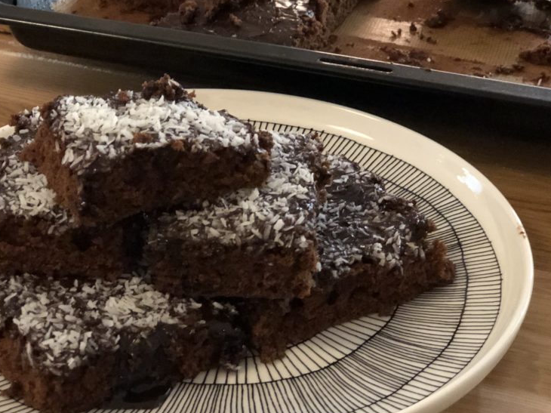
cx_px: 230
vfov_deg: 18.4
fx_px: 1273
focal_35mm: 80
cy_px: 203
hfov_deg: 24.4
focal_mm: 6.6
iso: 1250
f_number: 2.8
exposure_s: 1/33
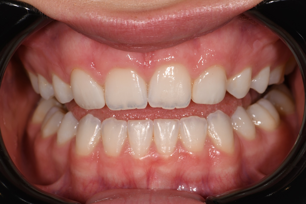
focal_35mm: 126
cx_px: 153
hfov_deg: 16.3
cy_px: 102
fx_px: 1071
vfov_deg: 10.9
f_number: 32
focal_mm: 105
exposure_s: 1/160
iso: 200
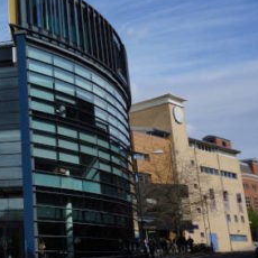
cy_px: 133
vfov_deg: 31.6
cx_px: -79
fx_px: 455
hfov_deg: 26.7
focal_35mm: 54
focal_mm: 16
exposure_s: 1/250
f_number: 16
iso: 200
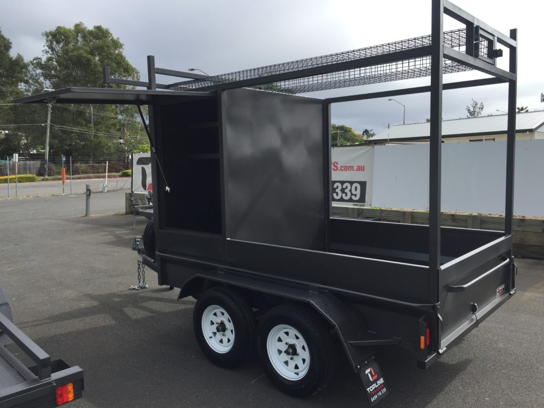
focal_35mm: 29
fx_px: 456
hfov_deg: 61.7
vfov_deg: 48.2
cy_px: 204
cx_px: 272
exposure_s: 1/1883
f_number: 2.2
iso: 32
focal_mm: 4.15
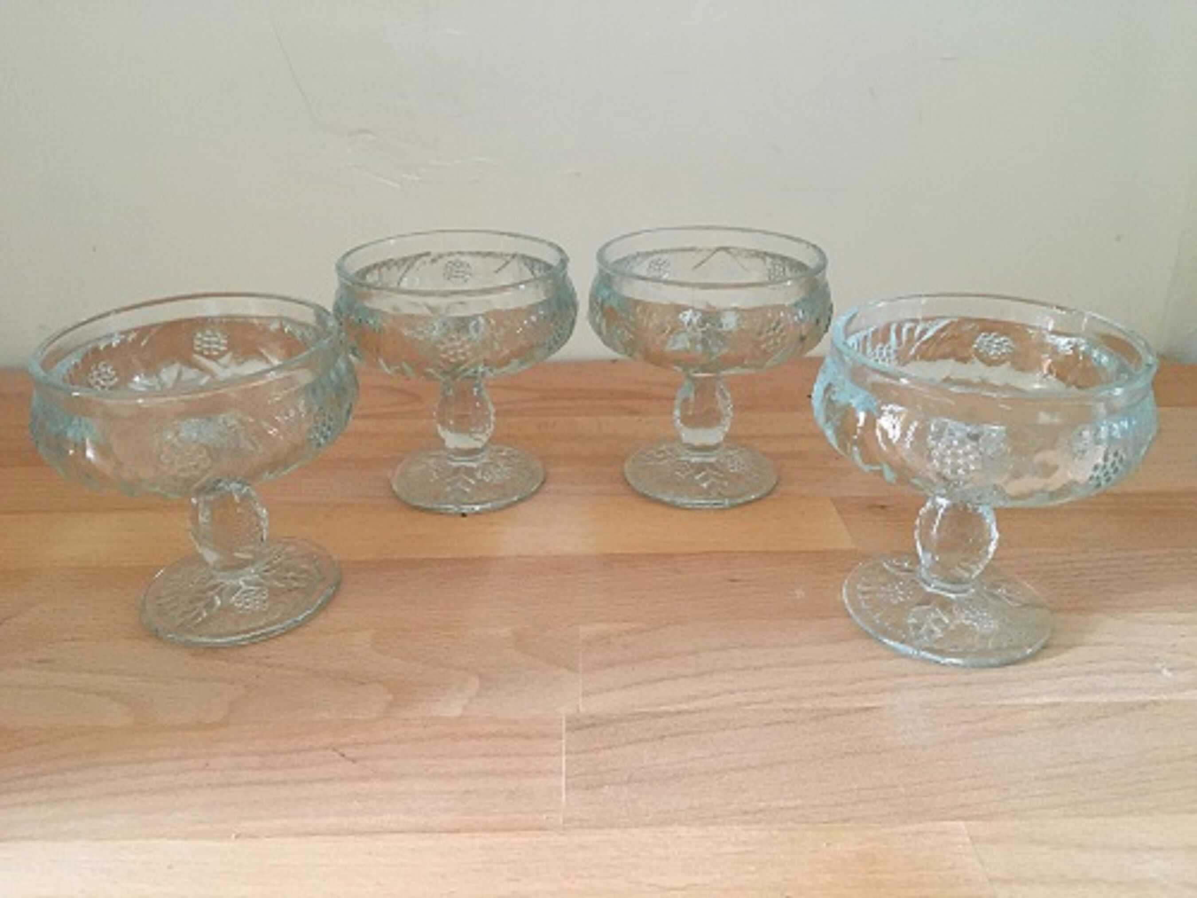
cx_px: 598
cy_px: 449
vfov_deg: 48.2
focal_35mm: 29
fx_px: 1003
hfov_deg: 61.7
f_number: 2.2
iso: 200
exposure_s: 1/25
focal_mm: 4.15
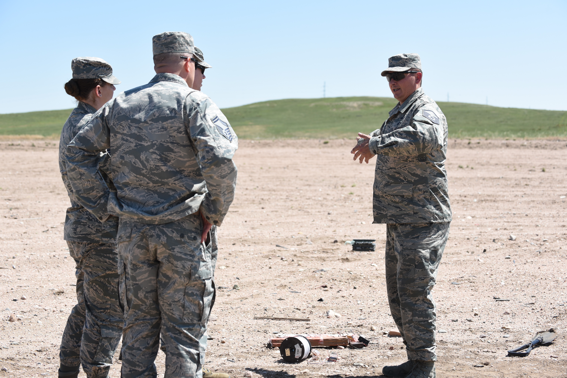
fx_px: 1103
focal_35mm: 70
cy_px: 189
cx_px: 284
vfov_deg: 19.5
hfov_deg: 28.8
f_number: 6.3
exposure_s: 1/400
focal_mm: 70
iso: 100
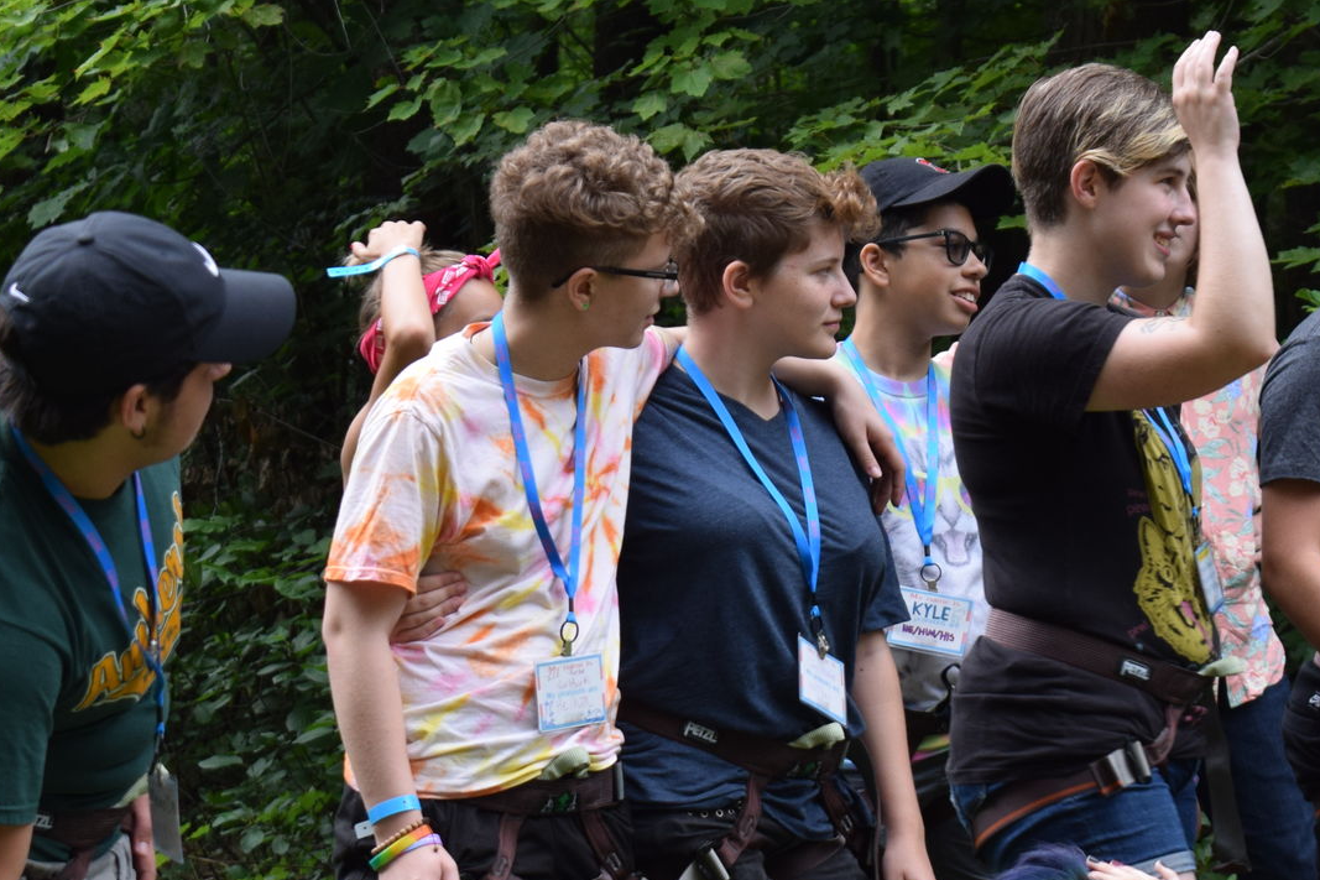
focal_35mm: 167
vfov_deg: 8.2
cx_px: 727
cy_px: 582
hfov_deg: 12.3
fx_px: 6122
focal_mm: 55
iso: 400
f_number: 5.6
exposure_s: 1/100
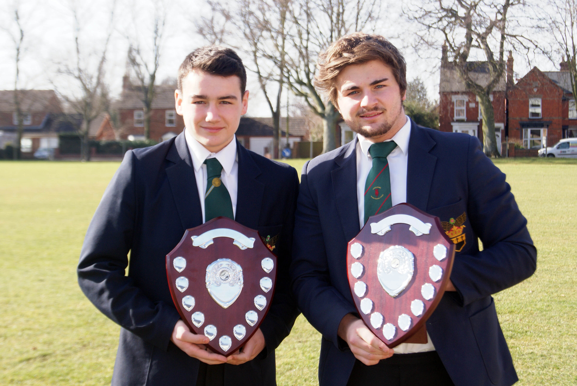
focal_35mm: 82
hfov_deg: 24.6
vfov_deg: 16.6
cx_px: 288
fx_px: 1324
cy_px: 193
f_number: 7.1
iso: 100
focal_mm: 55
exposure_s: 1/160
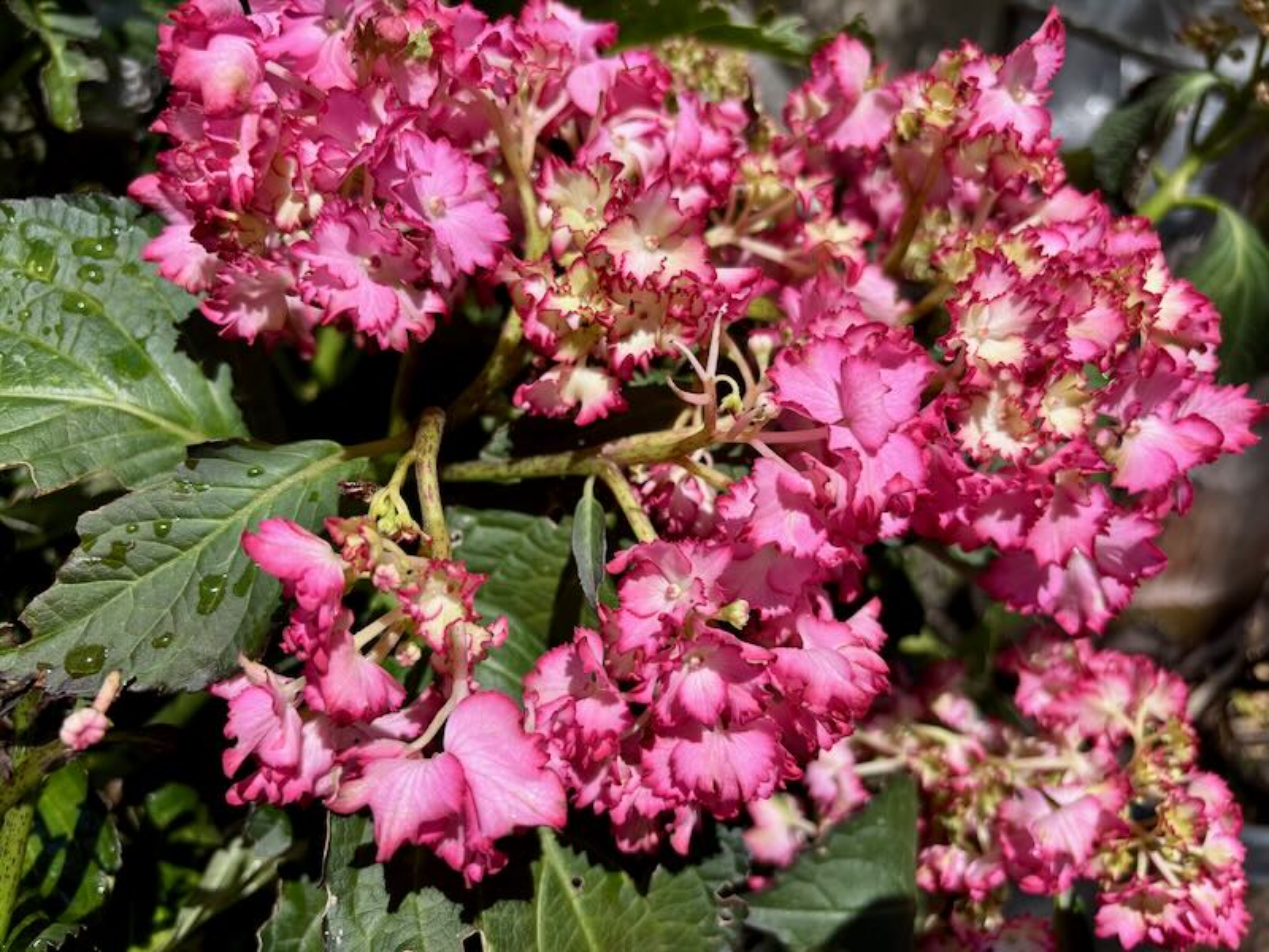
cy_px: 476
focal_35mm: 26
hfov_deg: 67.3
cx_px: 634
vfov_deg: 53.1
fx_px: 953
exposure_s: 1/988
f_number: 1.6
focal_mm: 5.96
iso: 50
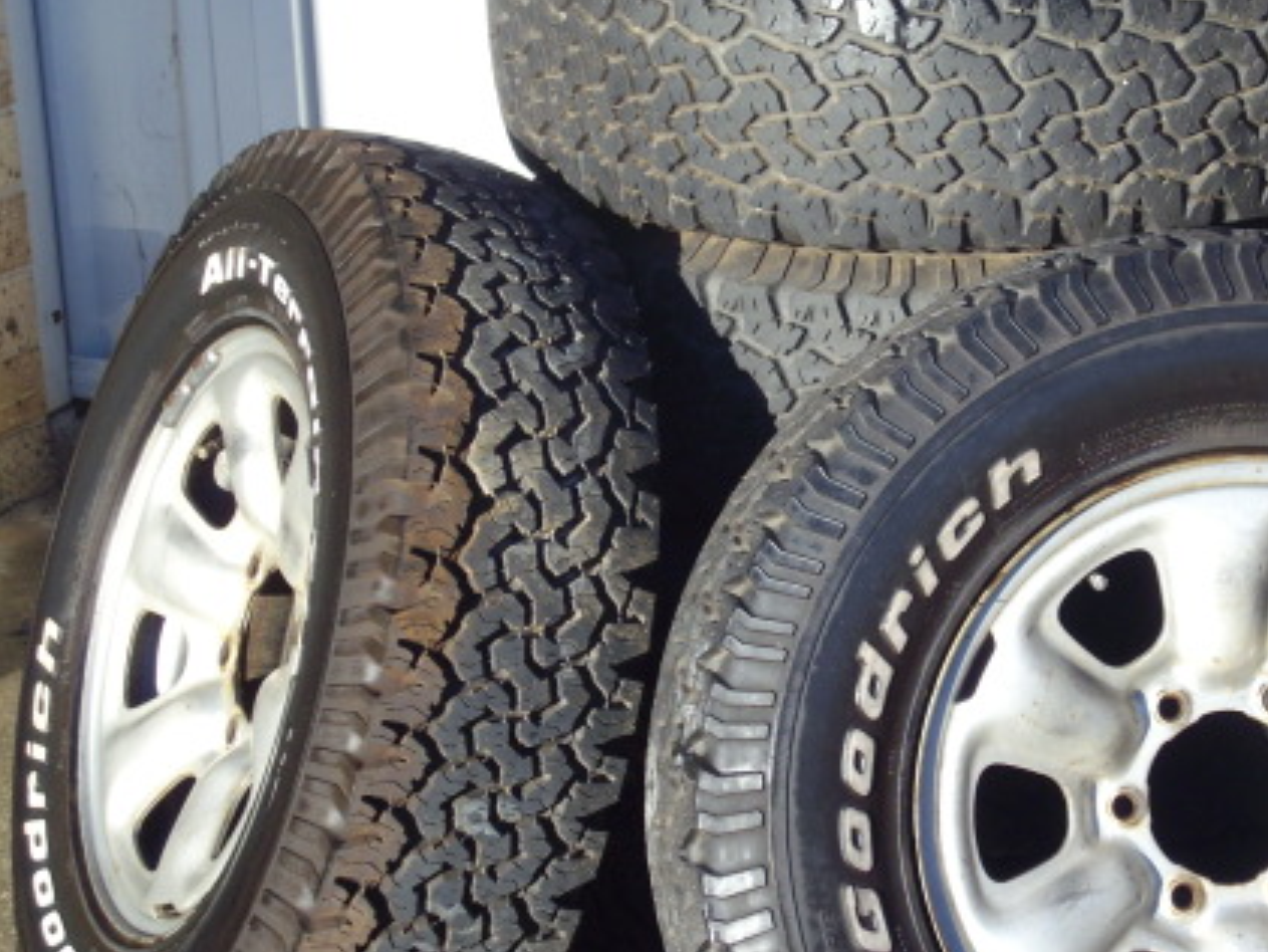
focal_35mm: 117
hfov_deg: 16.7
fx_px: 4287
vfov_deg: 12.7
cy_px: 497
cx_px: 937
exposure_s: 1/160
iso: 87
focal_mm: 12.8
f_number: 4.2
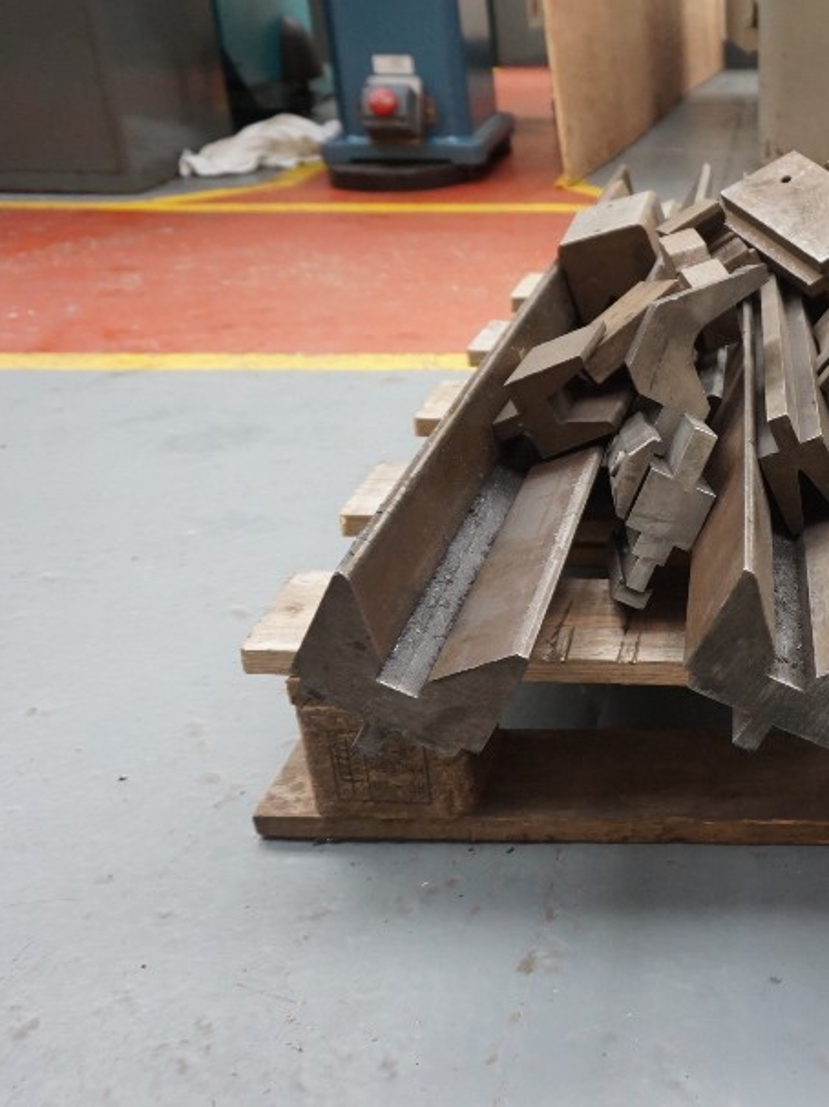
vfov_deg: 47.8
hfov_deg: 33.2
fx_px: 1246
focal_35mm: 39
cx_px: 860
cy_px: 505
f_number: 4
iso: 1250
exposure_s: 1/160
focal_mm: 16
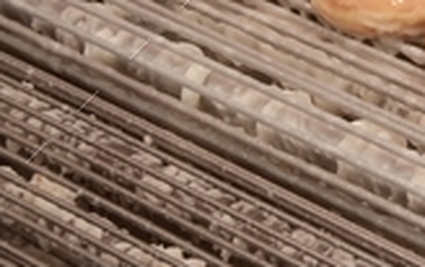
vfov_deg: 4.6
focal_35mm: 285
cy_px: -39
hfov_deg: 7.2
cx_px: 723
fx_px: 3306
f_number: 5
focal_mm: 52
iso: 200
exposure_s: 1/40
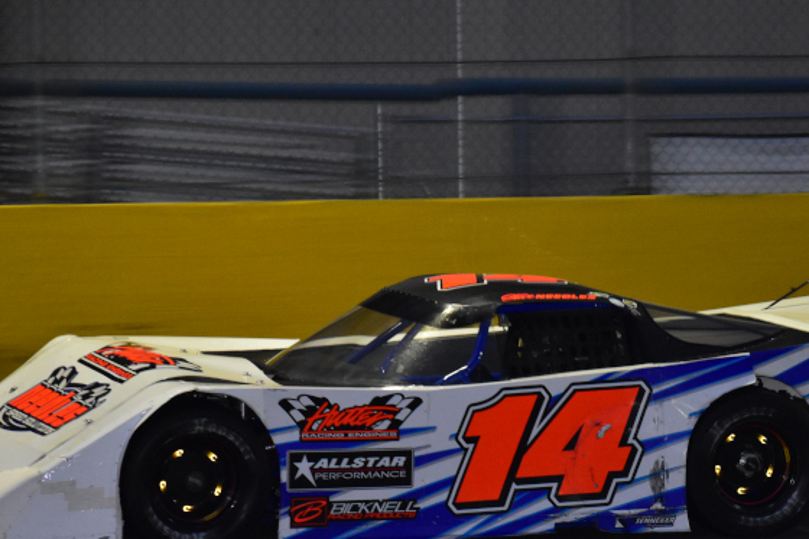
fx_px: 6397
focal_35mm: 285
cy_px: 397
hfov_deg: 7.2
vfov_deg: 4.8
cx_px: 487
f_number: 5
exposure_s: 1/200
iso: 3200
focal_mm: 125
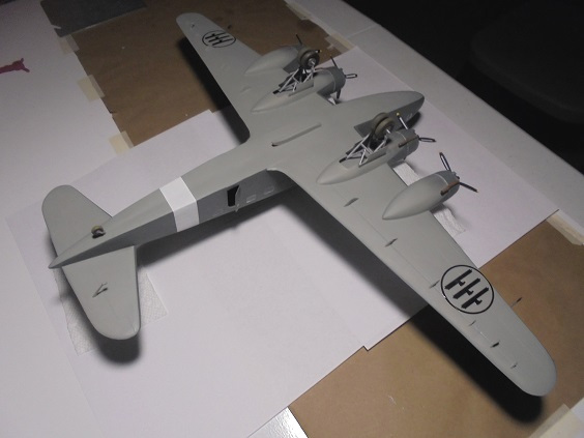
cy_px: 219
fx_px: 439
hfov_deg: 67.3
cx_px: 292
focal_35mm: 26
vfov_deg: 53.1
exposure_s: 1/30
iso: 200
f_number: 3.5
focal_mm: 4.6
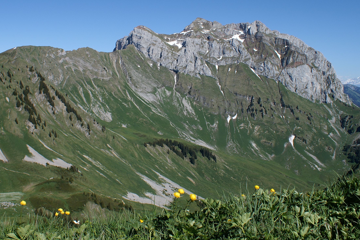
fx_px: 370
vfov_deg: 35.7
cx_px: 162
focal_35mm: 37
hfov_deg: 51.8
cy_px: 91
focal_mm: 18
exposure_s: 1/250
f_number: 11
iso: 100
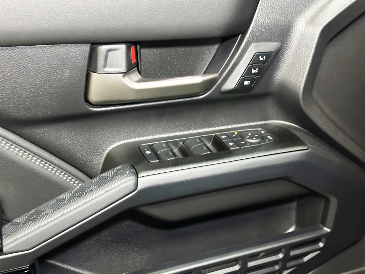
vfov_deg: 30.3
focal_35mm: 48
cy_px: 137
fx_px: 506
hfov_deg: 39.7
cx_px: 182
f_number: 1.78
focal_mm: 6.86
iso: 640
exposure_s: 1/24
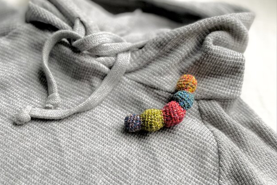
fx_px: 215
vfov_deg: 46.4
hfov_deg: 65.5
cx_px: 134
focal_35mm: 28
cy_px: 100
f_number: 1.8
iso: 100
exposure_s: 1/120
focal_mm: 4.25
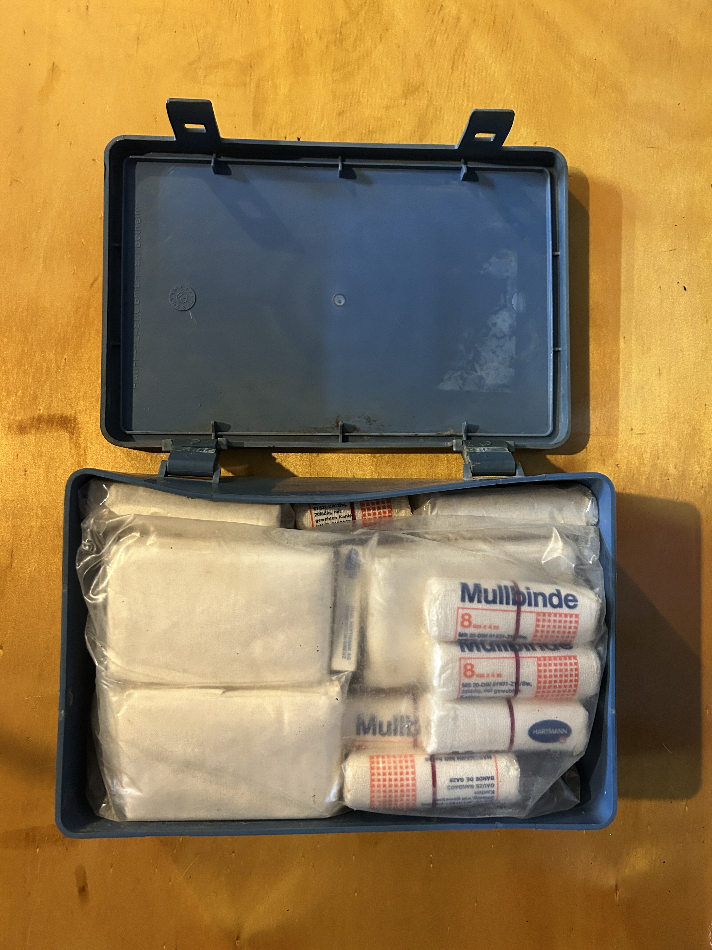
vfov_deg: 67.3
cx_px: 356
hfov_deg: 53.1
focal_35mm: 26
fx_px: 713
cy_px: 475
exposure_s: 1/40
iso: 500
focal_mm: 5.7
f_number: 1.5
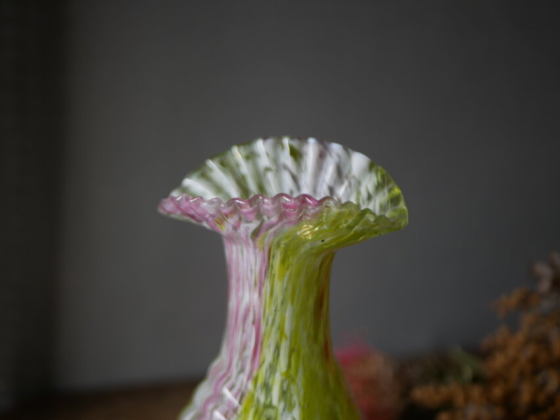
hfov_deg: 38.2
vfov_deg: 29.1
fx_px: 809
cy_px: 210
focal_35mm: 50
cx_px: 280
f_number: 1.7
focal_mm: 25
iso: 250
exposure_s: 1/125
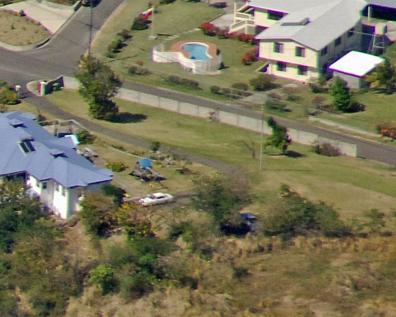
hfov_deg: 2.0
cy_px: 586
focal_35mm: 938
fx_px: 10995
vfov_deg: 1.6
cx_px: -695
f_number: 6.7
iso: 400
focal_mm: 120
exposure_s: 1/1250
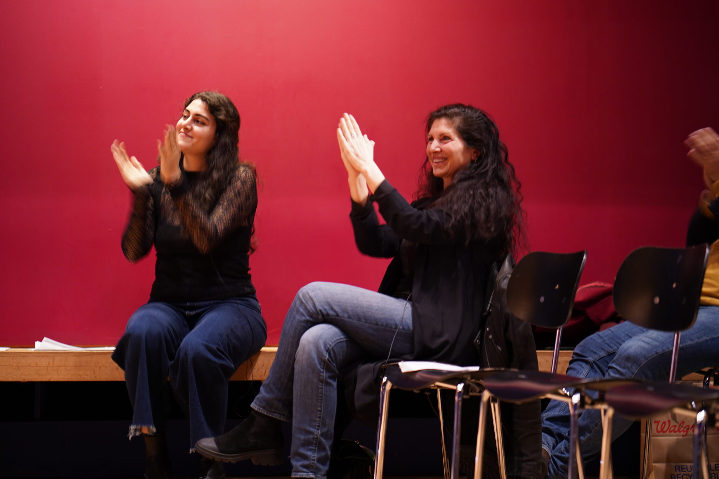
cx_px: 360
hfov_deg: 23.9
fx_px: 1697
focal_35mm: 85
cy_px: 240
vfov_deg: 16.1
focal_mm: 85
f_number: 1.8
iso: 400
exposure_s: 1/20
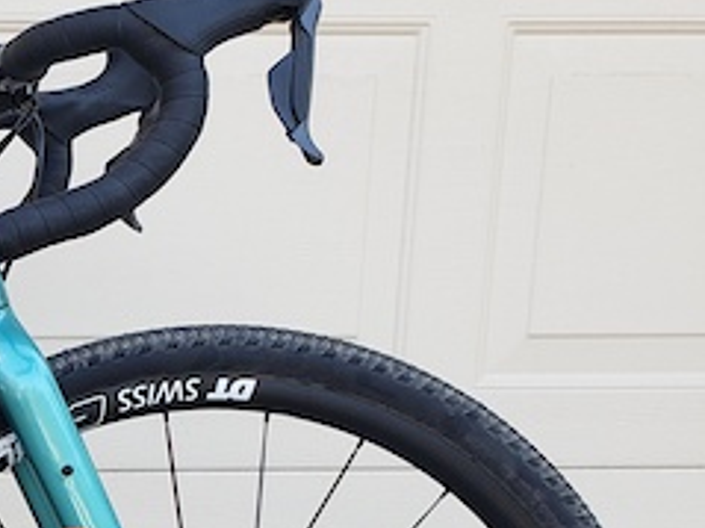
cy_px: 628
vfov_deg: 16.3
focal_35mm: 87
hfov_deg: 18.9
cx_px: -445
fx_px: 1771
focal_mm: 4.3
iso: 50
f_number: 2.4
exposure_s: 1/120
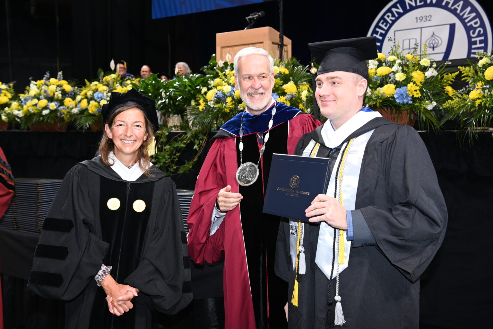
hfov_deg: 43.6
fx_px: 616
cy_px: 164
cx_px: 246
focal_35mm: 45
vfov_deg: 29.9
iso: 800
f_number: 5.6
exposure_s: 1/200
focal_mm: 45
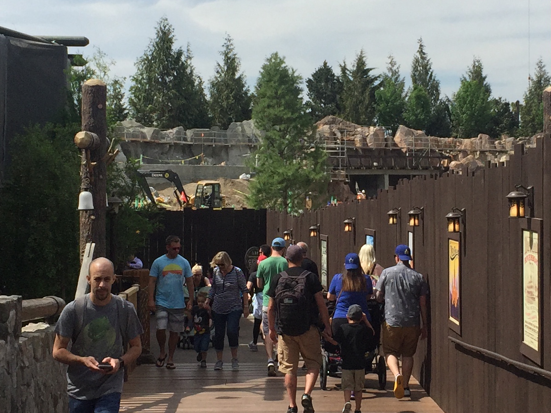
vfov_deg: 18.7
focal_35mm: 79
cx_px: 361
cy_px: 174
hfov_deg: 24.6
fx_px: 1258
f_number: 2.2
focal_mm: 4.15
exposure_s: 1/3597
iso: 32
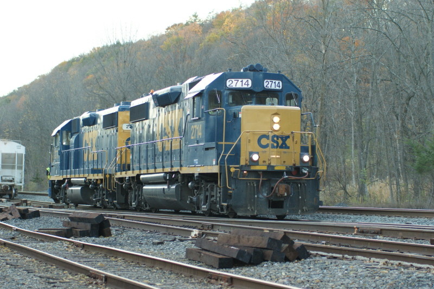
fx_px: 1265
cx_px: 217
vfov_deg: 13.0
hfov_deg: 19.5
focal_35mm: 105
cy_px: 144
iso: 400
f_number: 4
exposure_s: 1/125
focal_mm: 70
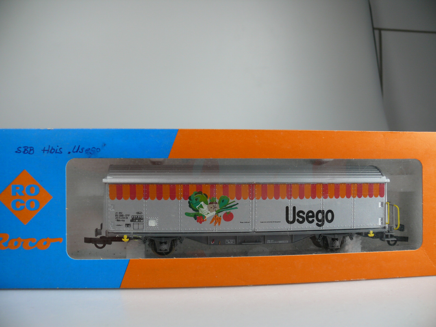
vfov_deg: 40.7
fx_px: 441
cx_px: 218
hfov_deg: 52.6
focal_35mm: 35
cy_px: 164
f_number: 3.2
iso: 100
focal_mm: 7.4
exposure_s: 1/100
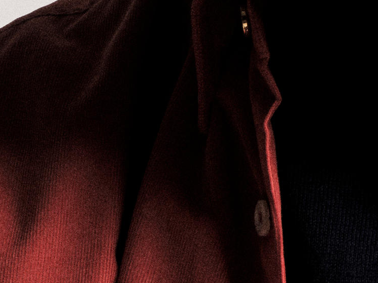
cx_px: 1048
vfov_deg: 2.8
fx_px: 5788
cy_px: -454
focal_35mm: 530
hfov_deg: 3.7
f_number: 22
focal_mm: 100
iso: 400
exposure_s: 1/125
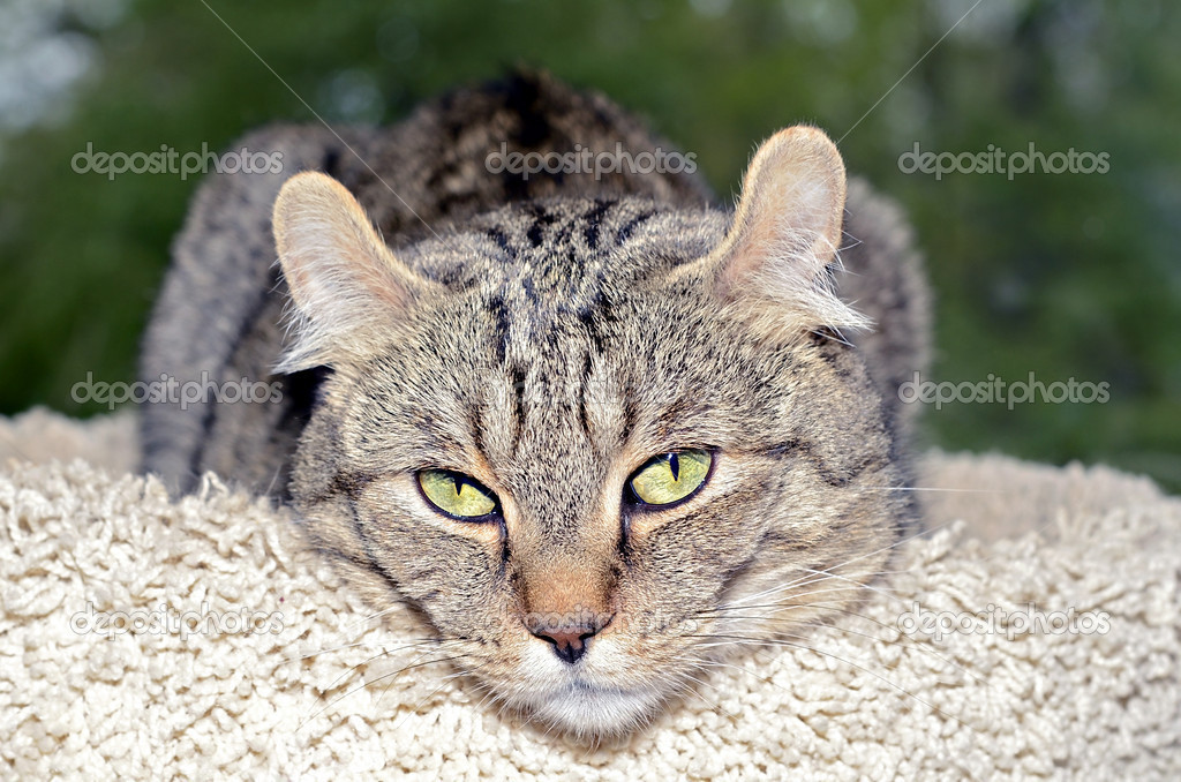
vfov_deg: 15.1
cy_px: 391
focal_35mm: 90
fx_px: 2946
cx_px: 590
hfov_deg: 22.7
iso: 320
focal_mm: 60
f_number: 8
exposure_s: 1/400
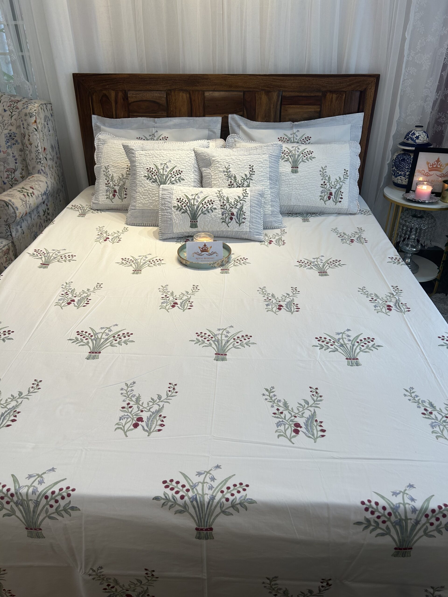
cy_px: 298
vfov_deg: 67.3
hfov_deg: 53.1
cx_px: 224
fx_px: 449
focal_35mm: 26
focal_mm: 5.7
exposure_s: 1/100
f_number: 1.5
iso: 40
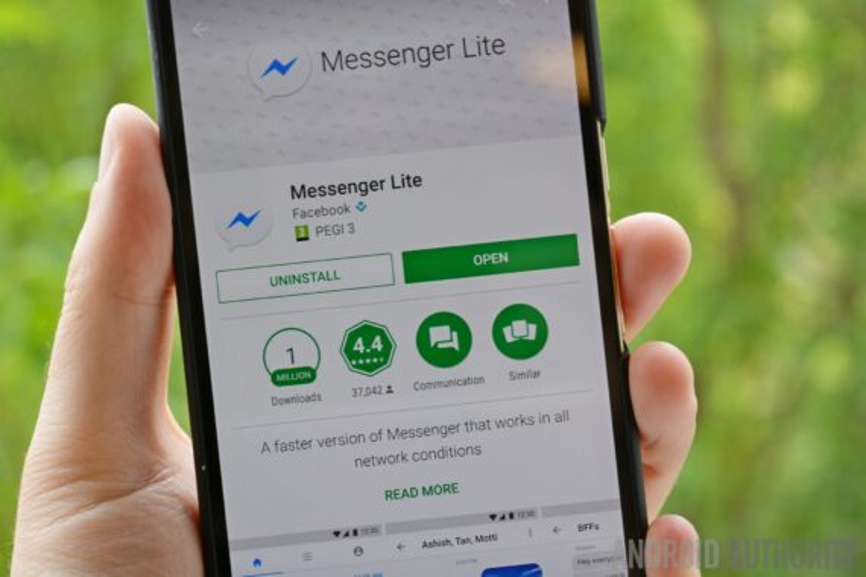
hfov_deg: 24.6
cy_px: 288
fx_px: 1984
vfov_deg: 16.6
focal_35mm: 82
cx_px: 433
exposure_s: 1/125
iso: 280
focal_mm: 55
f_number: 5.6
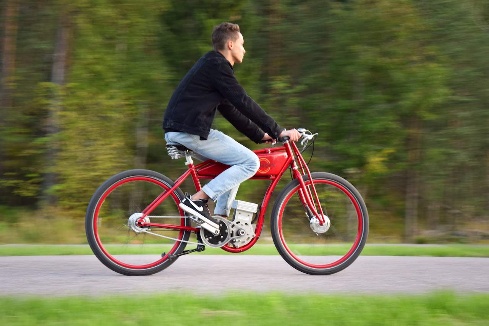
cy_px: 163
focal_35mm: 93
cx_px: 244
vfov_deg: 14.7
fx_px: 1263
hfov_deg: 21.9
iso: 400
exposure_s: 1/100
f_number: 5.6
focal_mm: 62
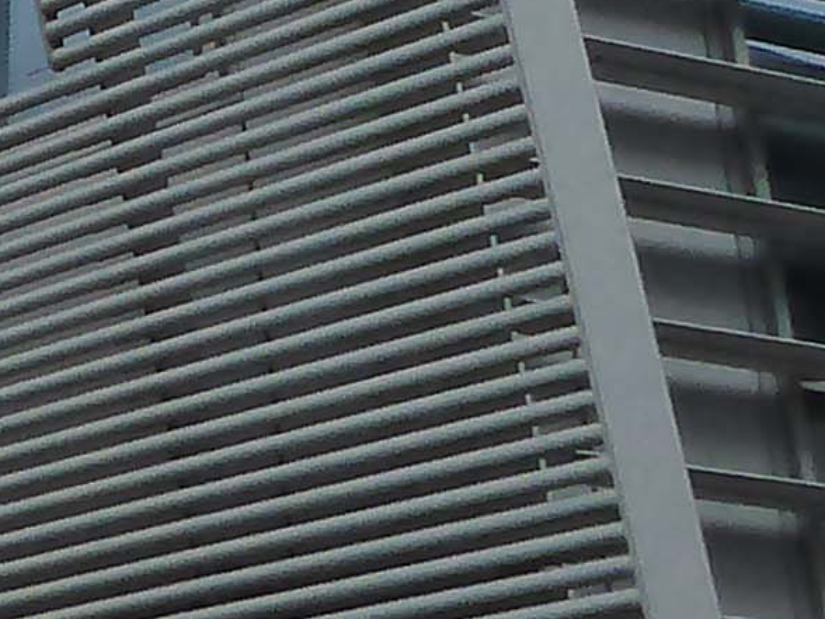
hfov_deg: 10.1
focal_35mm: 170
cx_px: -1193
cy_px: -364
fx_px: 4052
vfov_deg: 8.5
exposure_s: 1/640
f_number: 3.5
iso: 160
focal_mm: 4.3
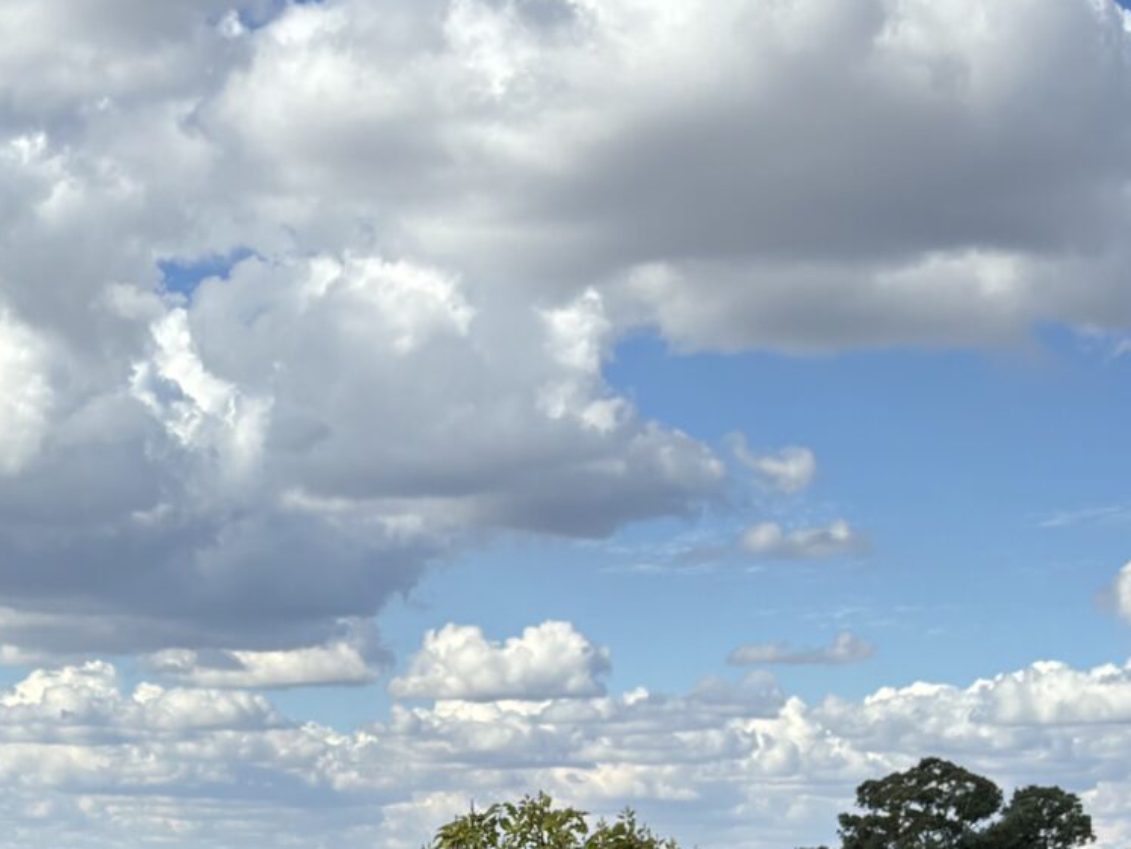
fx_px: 2908
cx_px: 187
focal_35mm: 89
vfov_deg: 15.3
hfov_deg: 21.7
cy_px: 1280
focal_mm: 5.96
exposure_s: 1/1642
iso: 50
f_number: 1.6
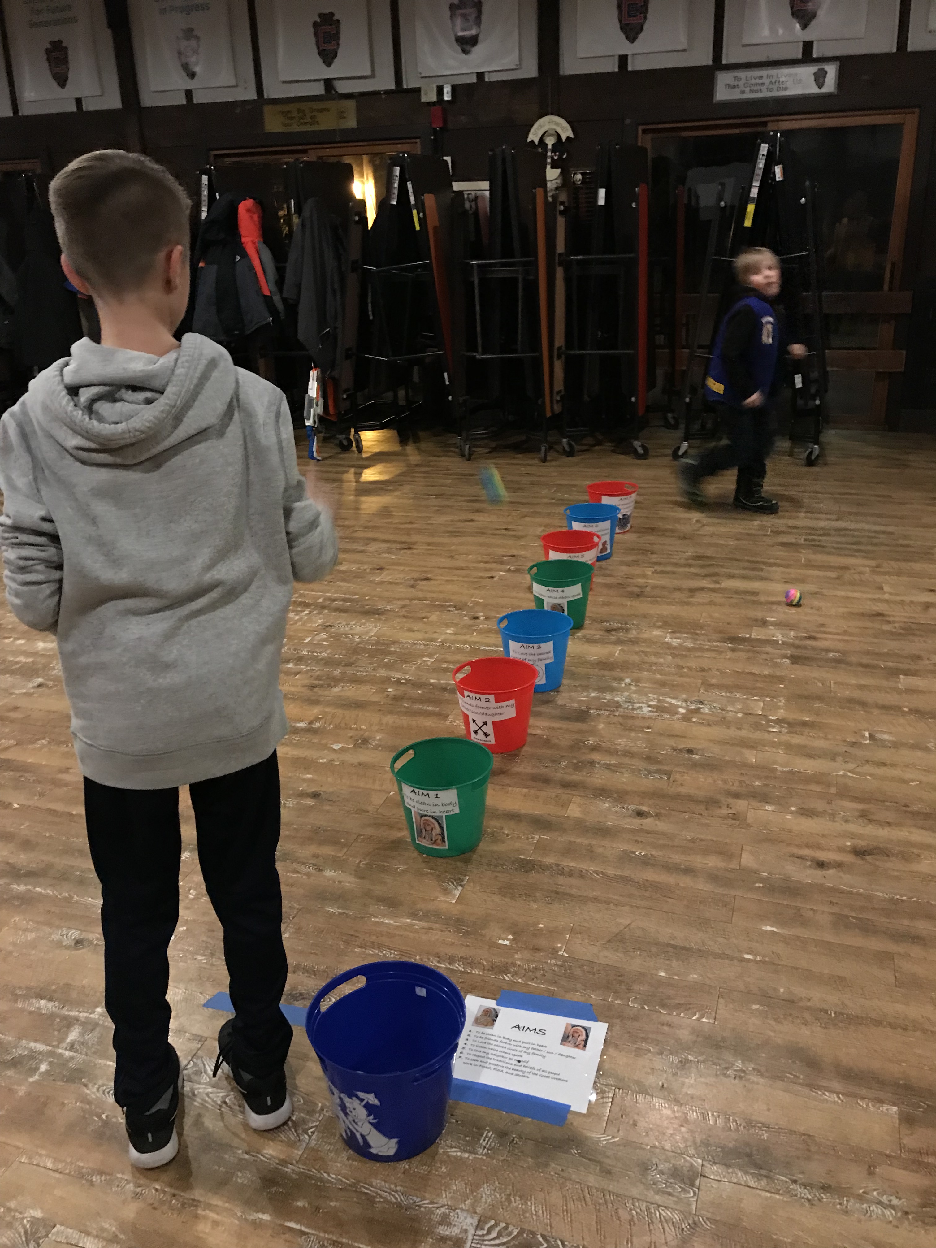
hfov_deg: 49.7
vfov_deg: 63.4
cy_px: 624
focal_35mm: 28
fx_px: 1009
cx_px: 468
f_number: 1.8
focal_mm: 3.99
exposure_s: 1/6
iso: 100
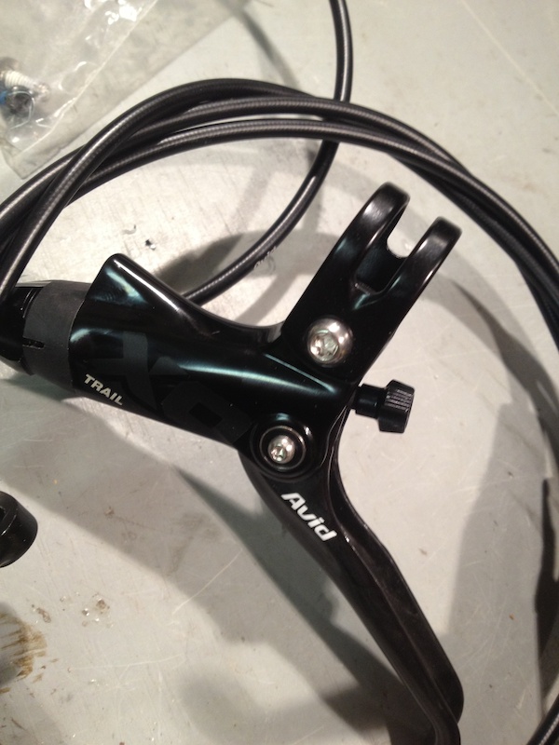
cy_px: 372
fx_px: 754
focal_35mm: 35
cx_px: 280
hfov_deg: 40.7
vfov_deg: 52.6
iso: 100
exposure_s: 1/20
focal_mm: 4.28
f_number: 2.4
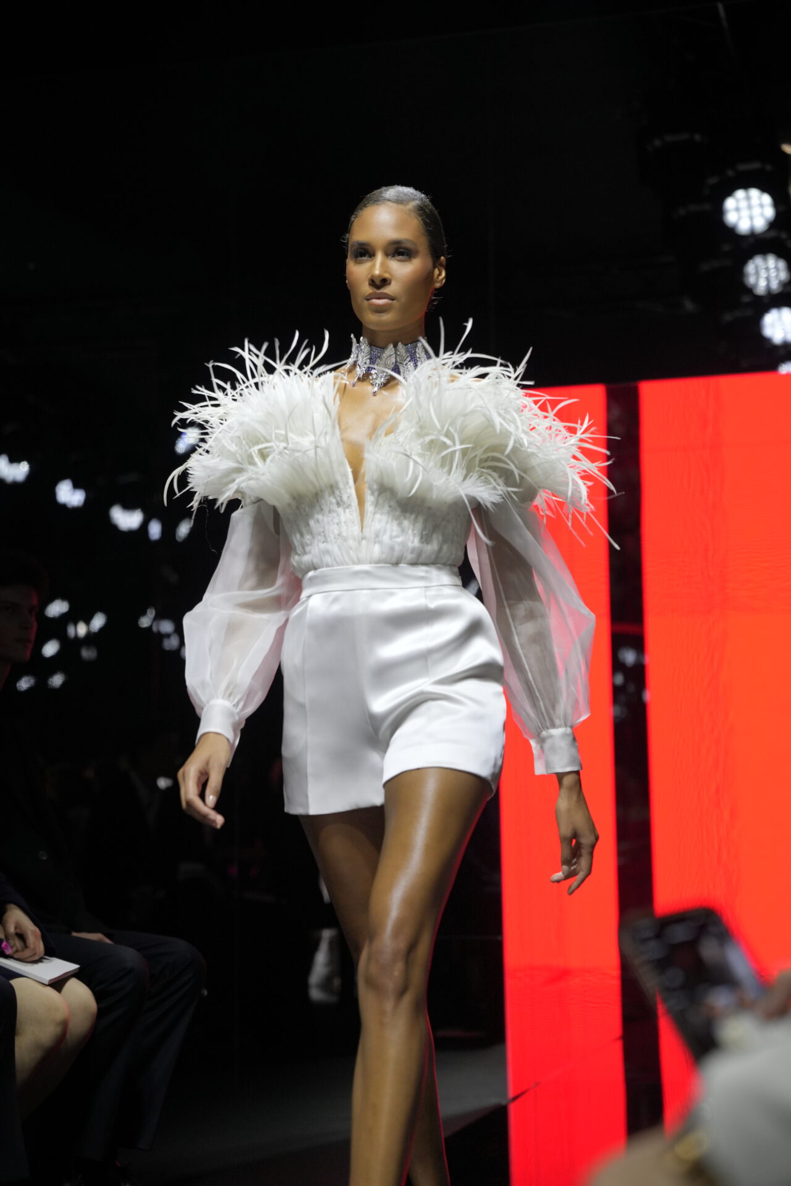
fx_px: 2307
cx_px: 396
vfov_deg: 28.8
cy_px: 593
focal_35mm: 70
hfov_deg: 19.5
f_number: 2.8
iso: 1600
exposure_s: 1/250
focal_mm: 70
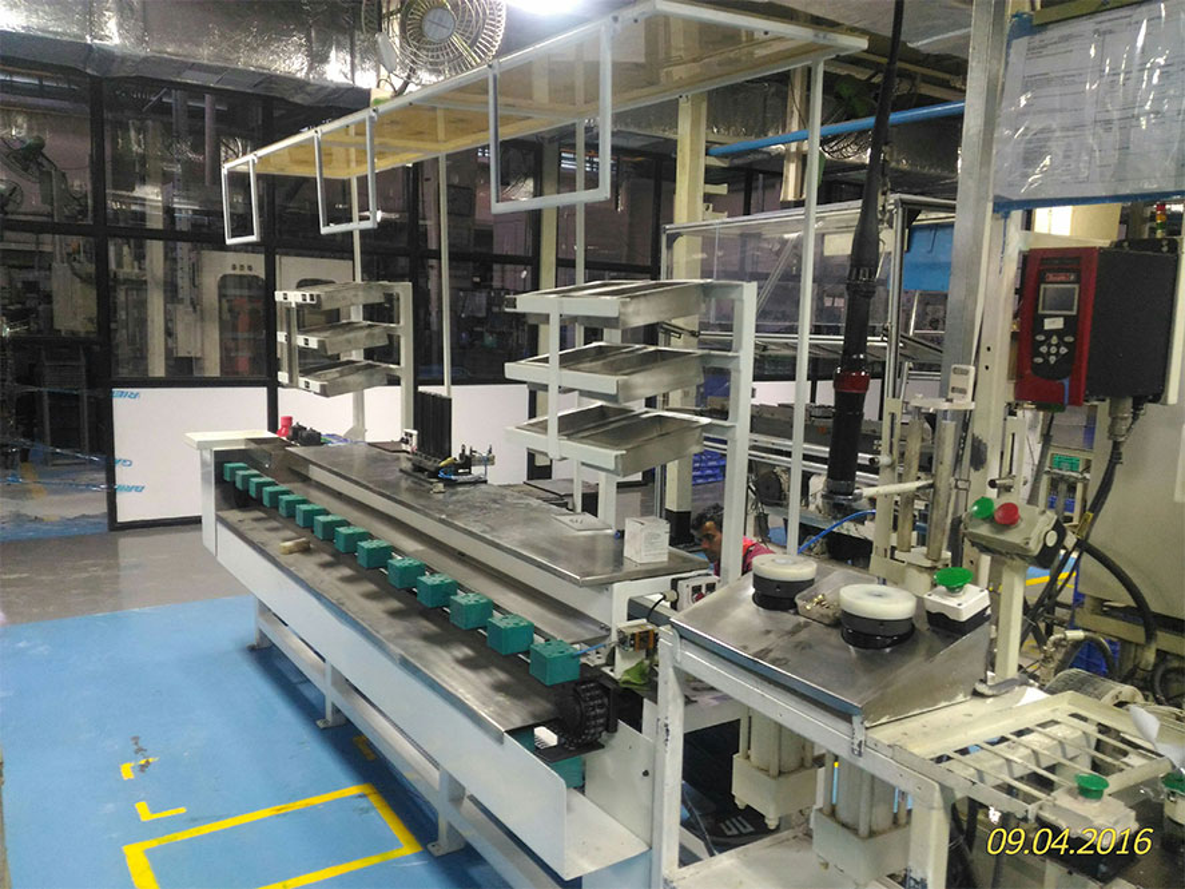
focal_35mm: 29
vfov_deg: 48.2
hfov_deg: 61.7
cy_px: 444
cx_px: 592
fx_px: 993
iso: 32
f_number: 2.2
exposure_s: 1/126
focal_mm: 4.15
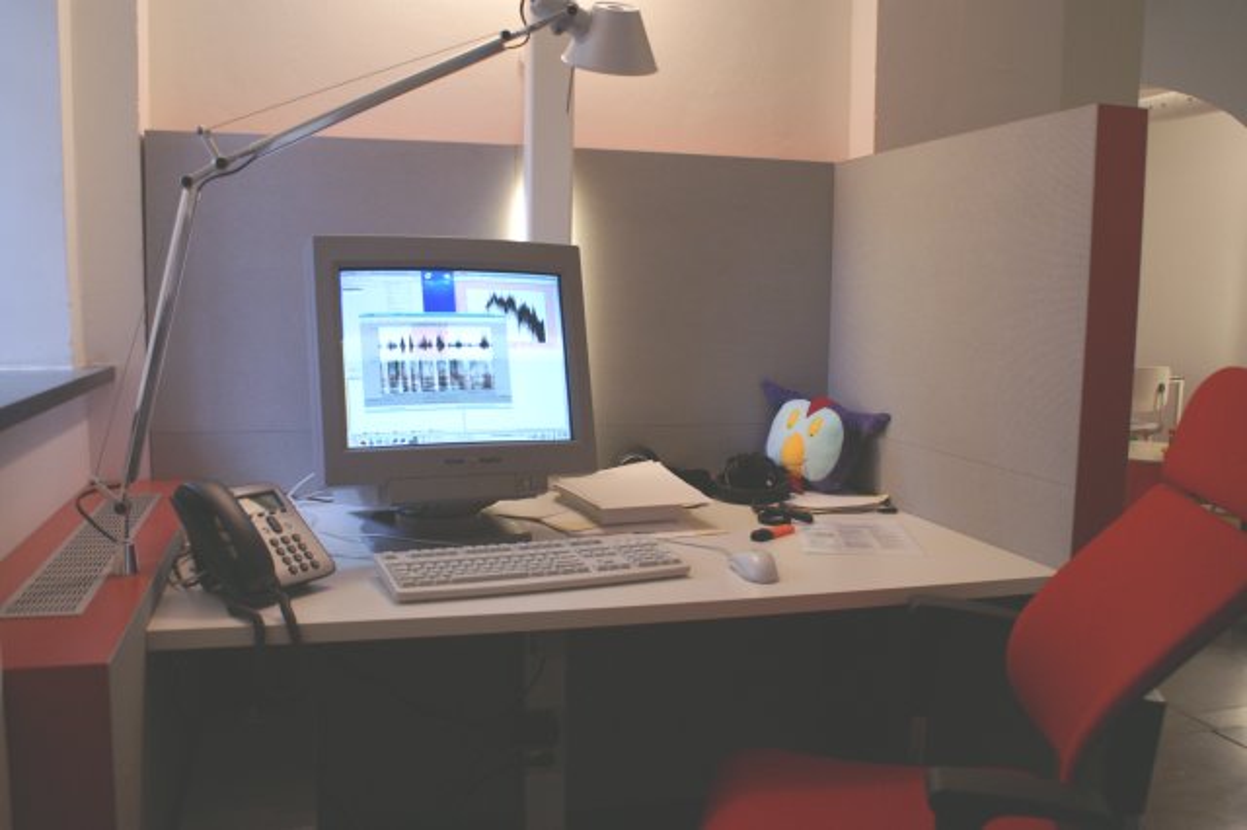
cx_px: 624
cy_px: 415
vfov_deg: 43.6
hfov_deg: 62.0
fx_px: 1039
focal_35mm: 30
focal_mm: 20
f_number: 4
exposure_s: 1/30
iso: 800
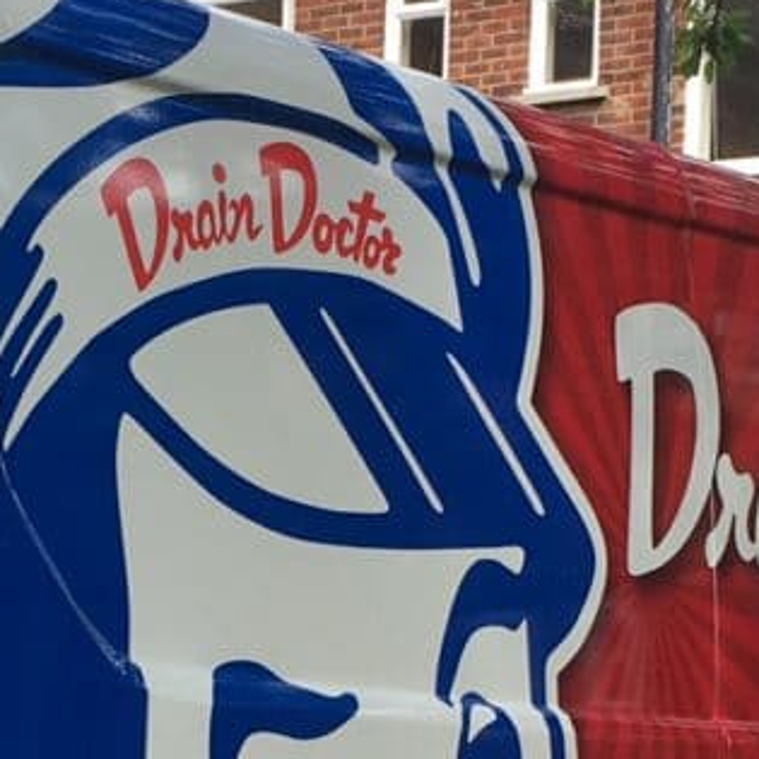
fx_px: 3225
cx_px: 116
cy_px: 855
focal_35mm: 130
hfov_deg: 13.3
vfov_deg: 13.1
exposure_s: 1/324
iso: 25
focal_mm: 4.15
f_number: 2.2
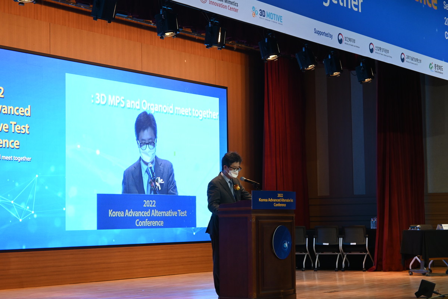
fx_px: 933
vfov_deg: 18.2
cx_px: 224
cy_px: 150
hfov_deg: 27.0
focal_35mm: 75
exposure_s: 1/40
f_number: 6.3
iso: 800
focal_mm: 50
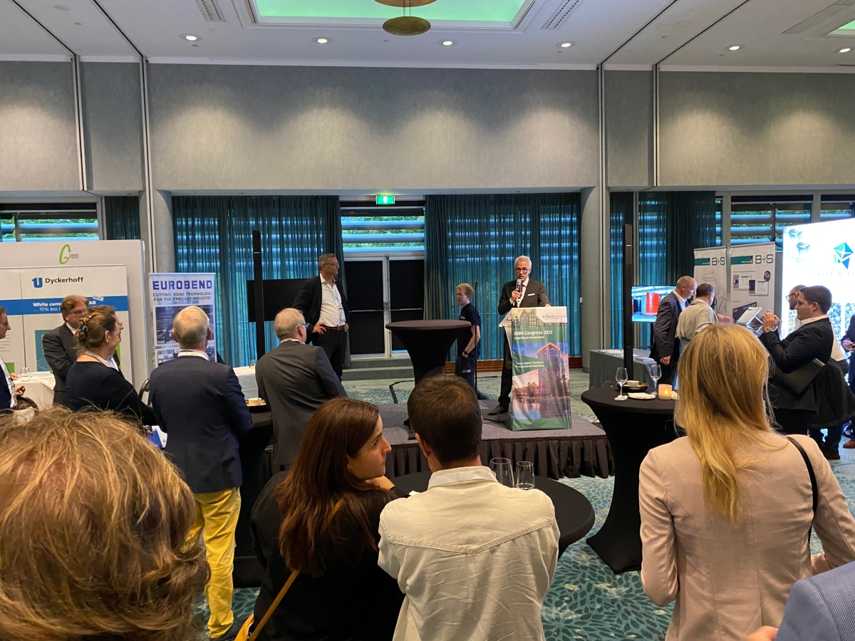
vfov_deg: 53.1
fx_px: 642
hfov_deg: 67.3
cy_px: 320
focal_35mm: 26
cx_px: 428
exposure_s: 1/41
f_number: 1.8
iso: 500
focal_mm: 4.25
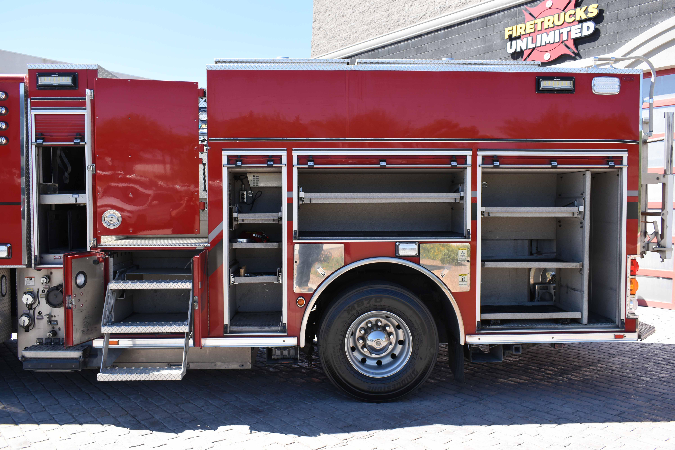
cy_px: 225
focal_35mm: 32
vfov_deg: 41.7
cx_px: 338
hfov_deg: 59.5
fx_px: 591
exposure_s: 1/160
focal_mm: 21
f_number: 6.3
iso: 100
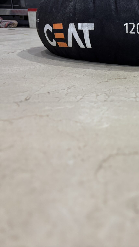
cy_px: 123
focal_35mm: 38
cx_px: 153
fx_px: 249
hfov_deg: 28.3
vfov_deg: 52.8
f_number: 1.6
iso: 250
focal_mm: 5.96
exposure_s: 1/50
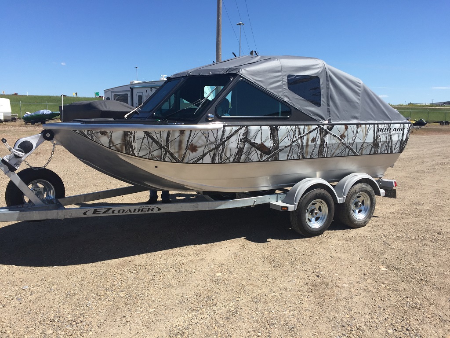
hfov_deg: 61.7
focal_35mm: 29
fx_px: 377
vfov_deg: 48.2
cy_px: 169
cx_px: 225
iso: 32
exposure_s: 1/1883
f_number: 2.2
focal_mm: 4.15
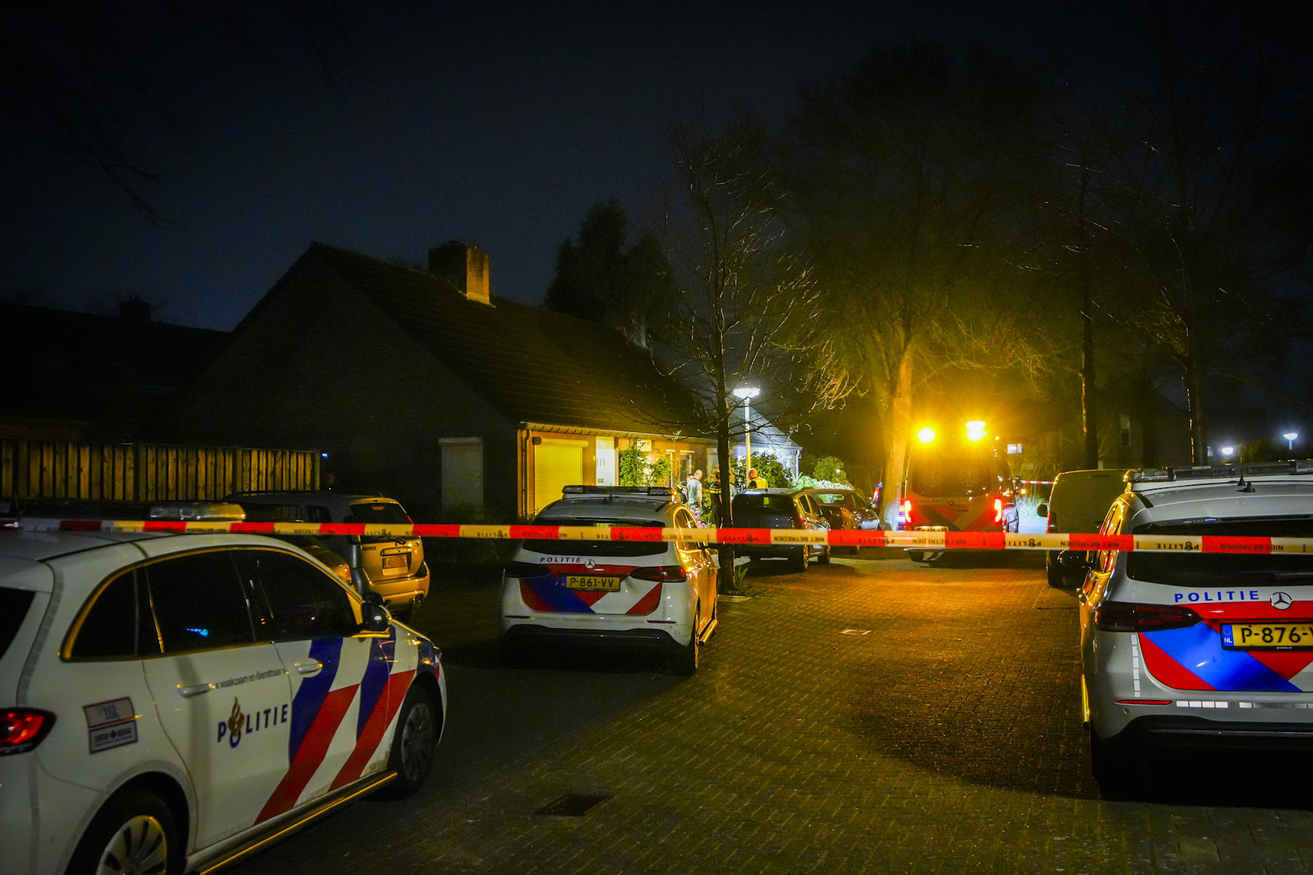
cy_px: 438
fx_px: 1276
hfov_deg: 54.4
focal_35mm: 35
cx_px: 656
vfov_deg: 37.9
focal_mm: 35
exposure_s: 1/30
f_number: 2.8
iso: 6400
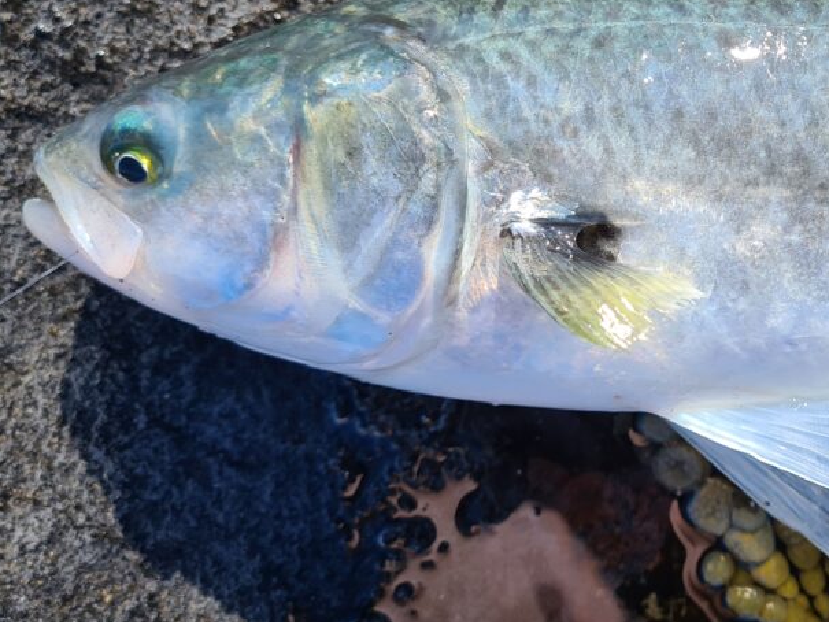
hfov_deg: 36.9
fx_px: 1174
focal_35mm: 49
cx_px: 714
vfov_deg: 29.3
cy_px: 161
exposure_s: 1/1324
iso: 50
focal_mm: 5.4
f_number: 1.8
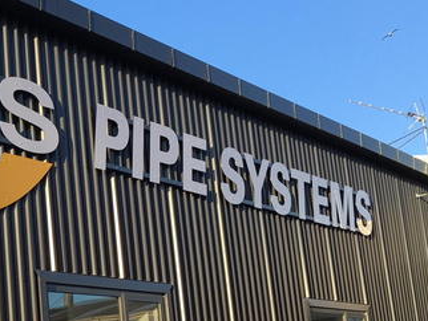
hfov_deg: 25.0
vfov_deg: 20.4
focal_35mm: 72
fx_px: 891
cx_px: -52
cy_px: 207
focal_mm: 4.15
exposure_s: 1/411
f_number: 2.2
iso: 25
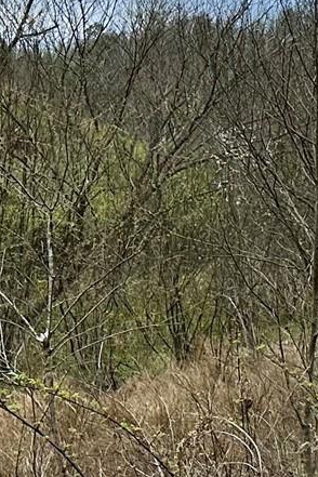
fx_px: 1537
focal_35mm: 116
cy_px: 143
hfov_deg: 10.2
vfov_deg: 17.6
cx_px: 773
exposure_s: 1/3155
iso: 80
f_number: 1.78
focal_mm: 6.86
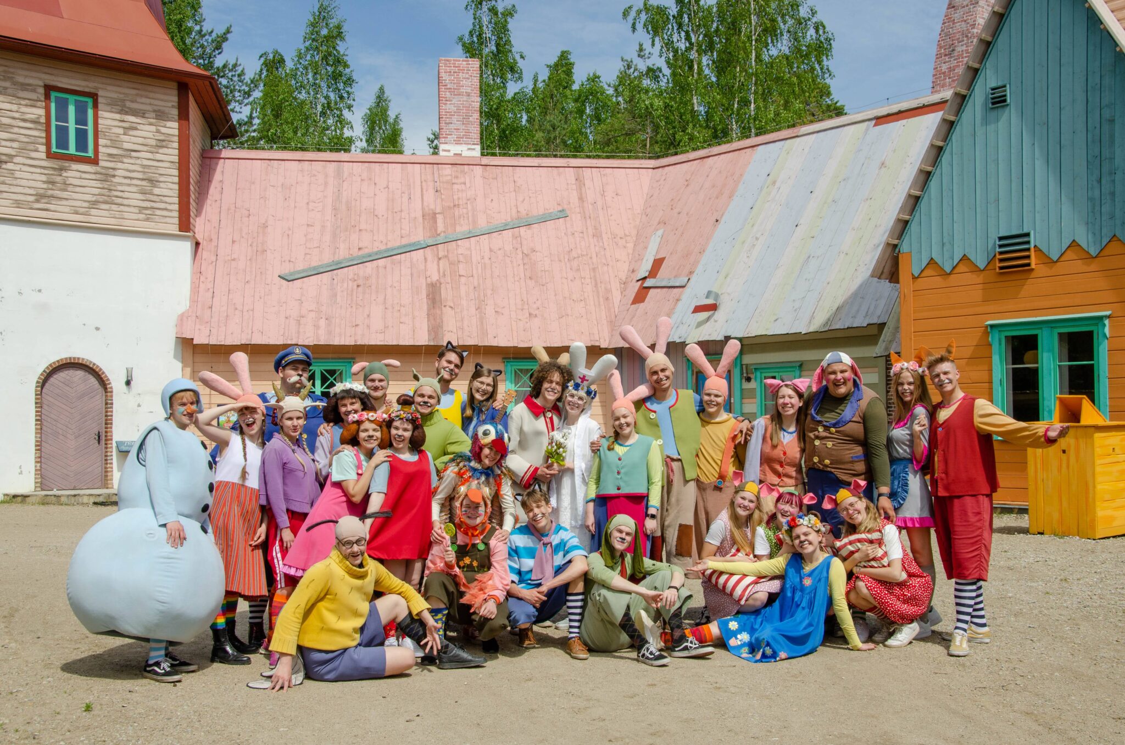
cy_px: 372
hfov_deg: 49.6
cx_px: 562
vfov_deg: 34.1
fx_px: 1216
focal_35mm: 39
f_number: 10
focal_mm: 26
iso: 200
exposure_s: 1/400
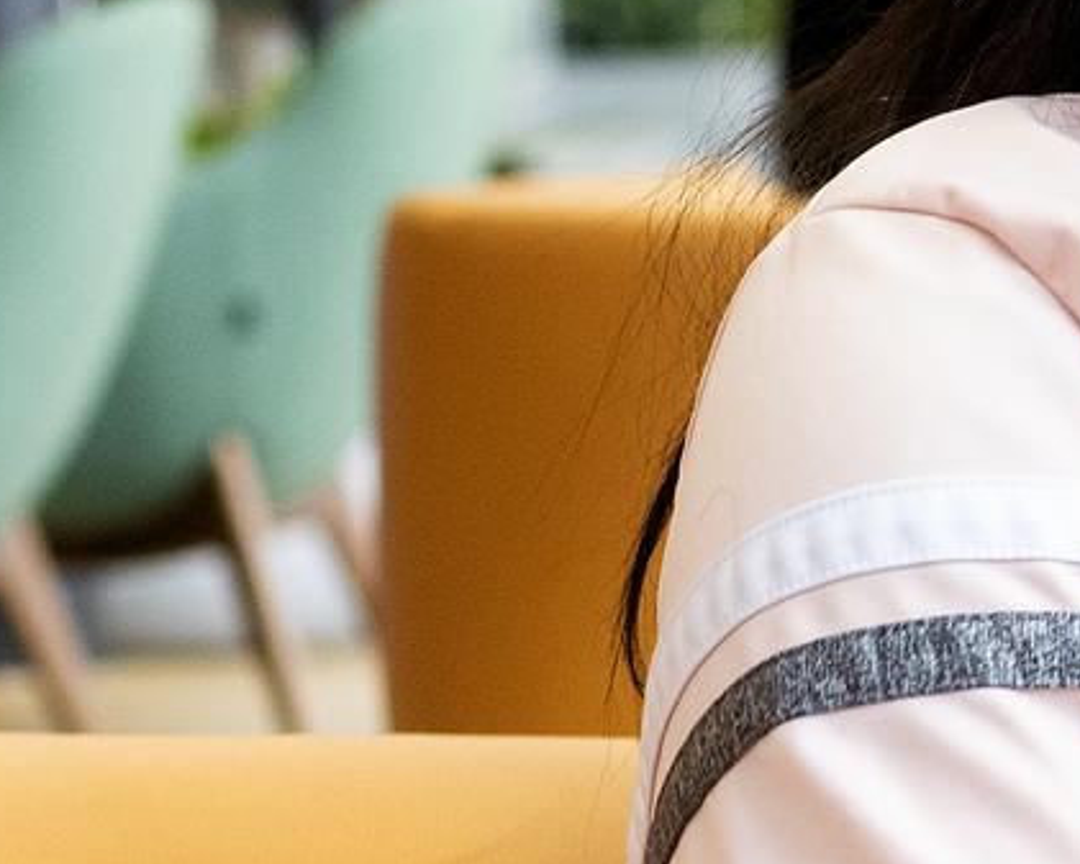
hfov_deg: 5.0
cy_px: 808
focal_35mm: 361
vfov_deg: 4.3
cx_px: 3463
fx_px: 11542
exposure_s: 1/200
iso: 800
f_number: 5
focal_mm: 50
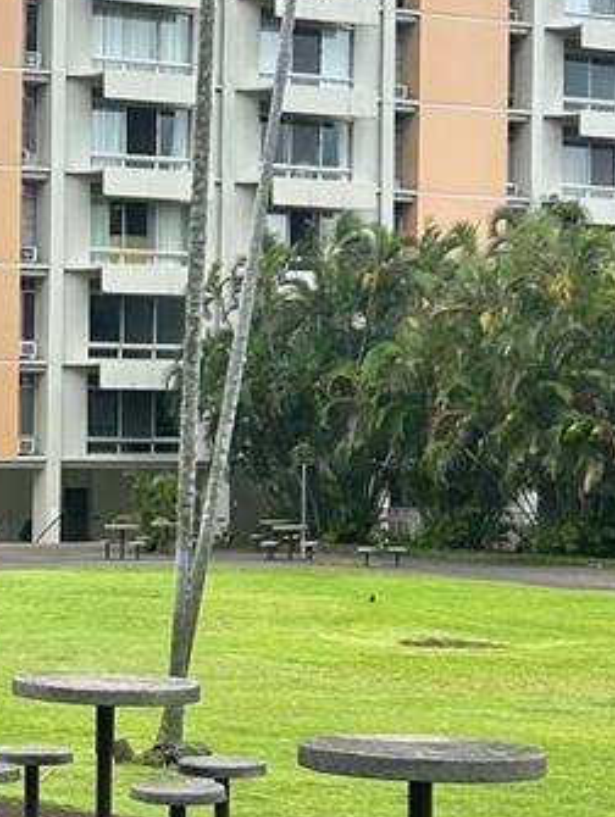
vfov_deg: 21.0
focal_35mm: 93
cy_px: 529
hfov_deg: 15.2
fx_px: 2199
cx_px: -188
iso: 50
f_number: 1.5
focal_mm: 5.7
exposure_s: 1/1869
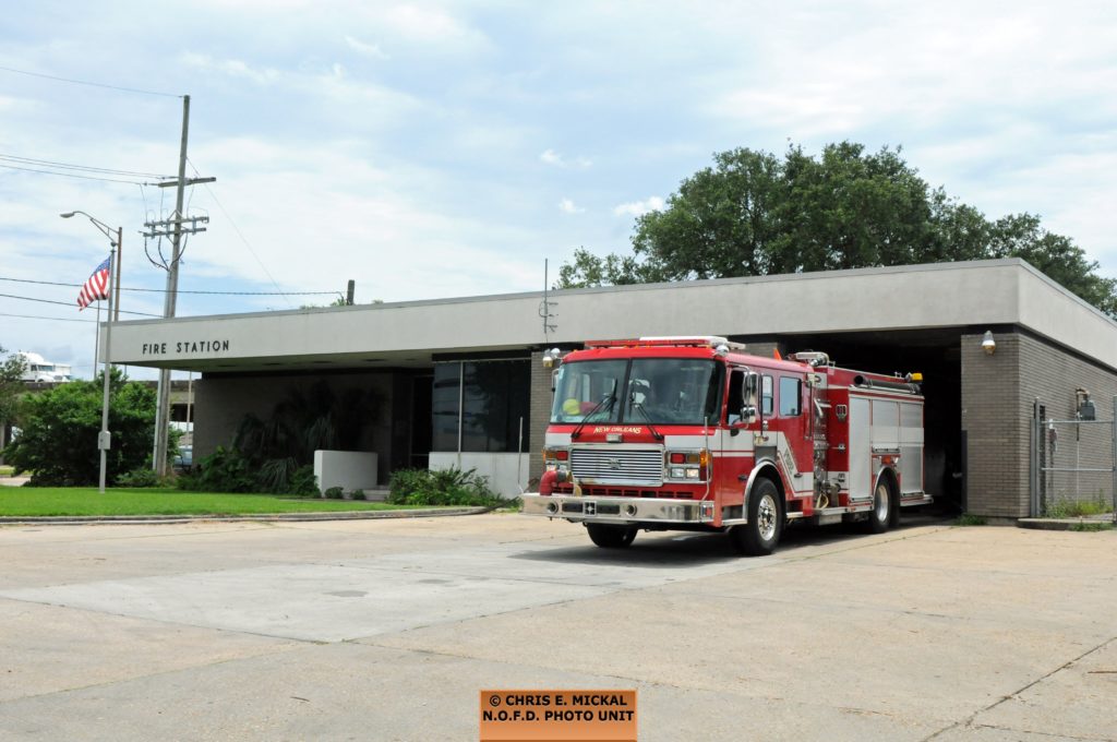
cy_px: 371
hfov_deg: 46.5
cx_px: 558
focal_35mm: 42
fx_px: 1302
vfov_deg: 31.8
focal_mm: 28
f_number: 11
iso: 1000
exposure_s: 1/400
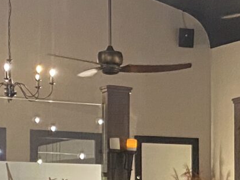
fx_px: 1117
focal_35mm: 161
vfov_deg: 9.1
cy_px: 214
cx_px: 360
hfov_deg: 11.7
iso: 800
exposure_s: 1/30
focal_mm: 4.25
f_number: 1.8
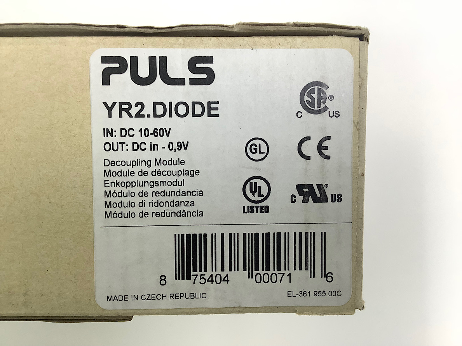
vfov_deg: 45.4
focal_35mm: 31
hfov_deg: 58.3
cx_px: 231
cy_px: 173
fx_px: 414
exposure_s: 1/50
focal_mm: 3.3
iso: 80
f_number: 2.4
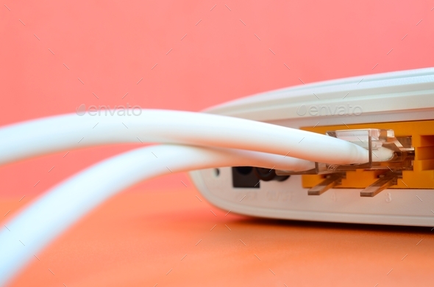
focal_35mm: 60
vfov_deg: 22.5
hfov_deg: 33.5
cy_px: 144
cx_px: 217
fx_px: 722
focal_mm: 40
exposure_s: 1/2
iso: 100
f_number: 11
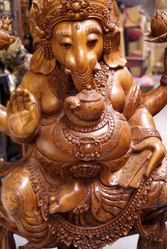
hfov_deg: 25.8
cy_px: 124
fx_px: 364
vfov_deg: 37.8
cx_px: 84
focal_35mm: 52
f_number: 4
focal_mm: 35
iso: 400
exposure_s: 1/5
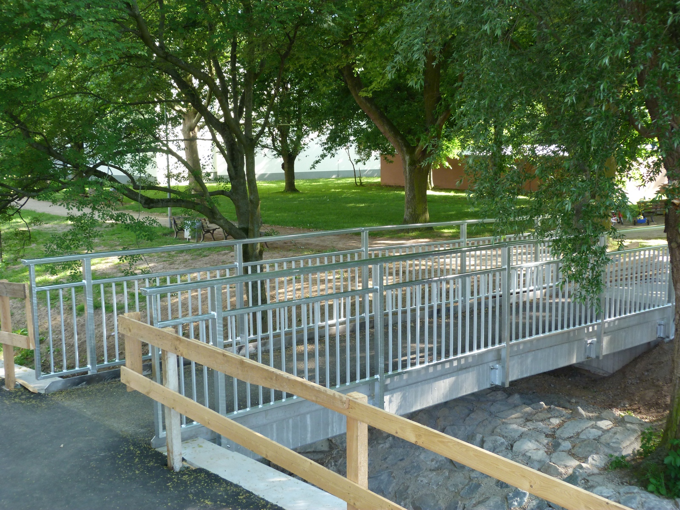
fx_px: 845
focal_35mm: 43
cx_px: 340
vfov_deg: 33.6
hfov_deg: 43.9
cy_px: 255
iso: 125
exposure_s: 1/60
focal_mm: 7.8
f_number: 3.2
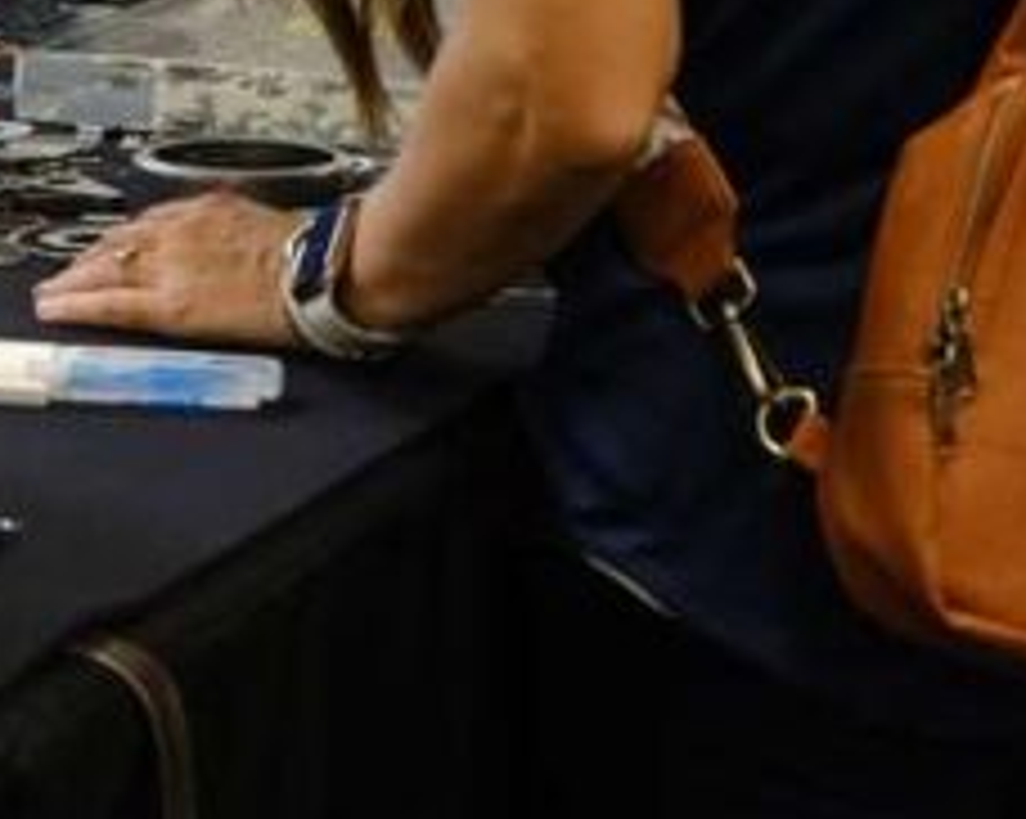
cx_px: 22
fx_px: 6523
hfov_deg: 8.9
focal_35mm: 215
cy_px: -171
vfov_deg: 7.1
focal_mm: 38.8
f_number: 3.2
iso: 2000
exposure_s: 1/125
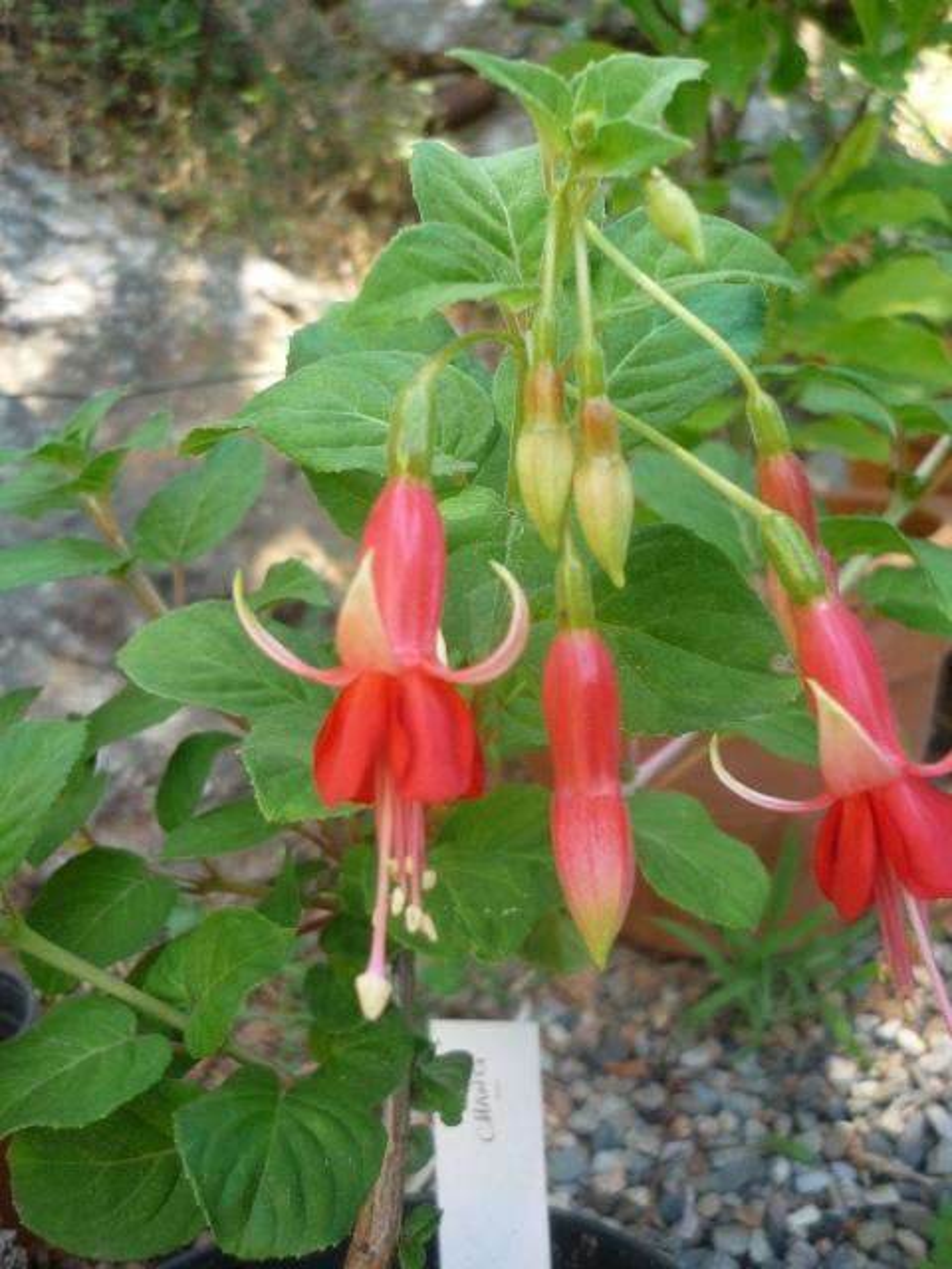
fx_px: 1210
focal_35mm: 33
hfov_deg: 42.9
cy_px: 634
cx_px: 476
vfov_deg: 55.4
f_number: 2.8
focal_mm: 5.5
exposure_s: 1/80
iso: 100
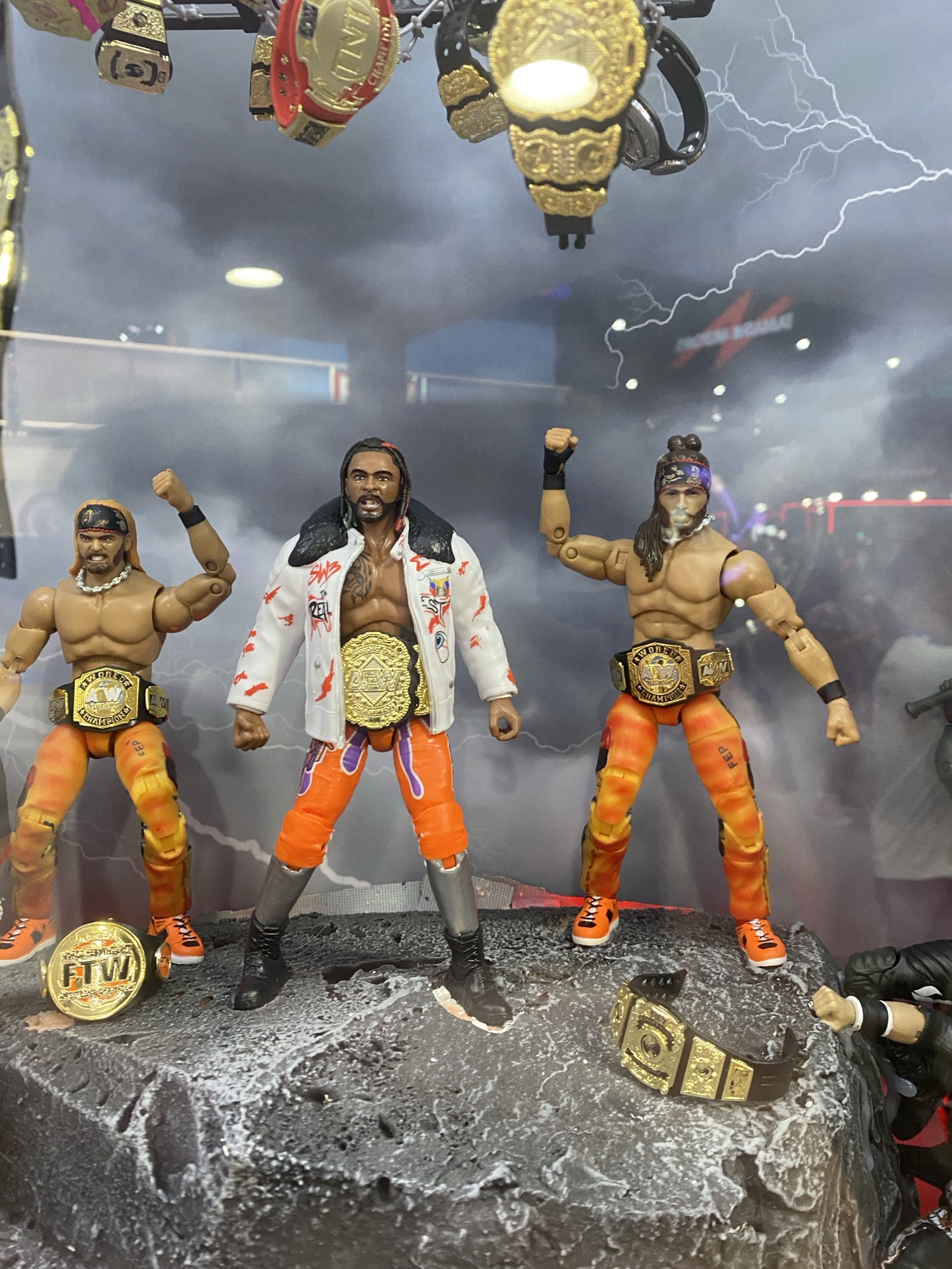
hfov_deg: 53.1
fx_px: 953
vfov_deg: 67.3
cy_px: 634
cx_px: 476
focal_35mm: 26
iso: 200
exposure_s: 1/60
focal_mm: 4.25
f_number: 1.8
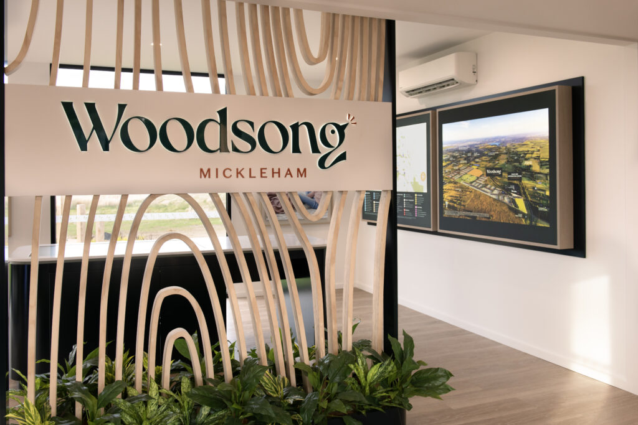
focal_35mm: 32
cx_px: 319
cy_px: 212
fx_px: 567
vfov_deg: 41.1
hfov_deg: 58.7
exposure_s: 1/100
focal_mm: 32
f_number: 6.3
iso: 640
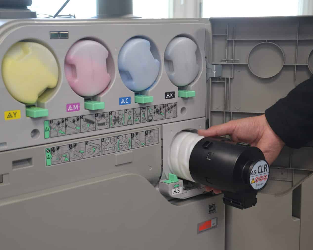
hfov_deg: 32.5
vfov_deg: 26.2
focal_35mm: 58
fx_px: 537
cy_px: 126
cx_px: 138
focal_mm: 34
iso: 400
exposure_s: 1/40
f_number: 4.2
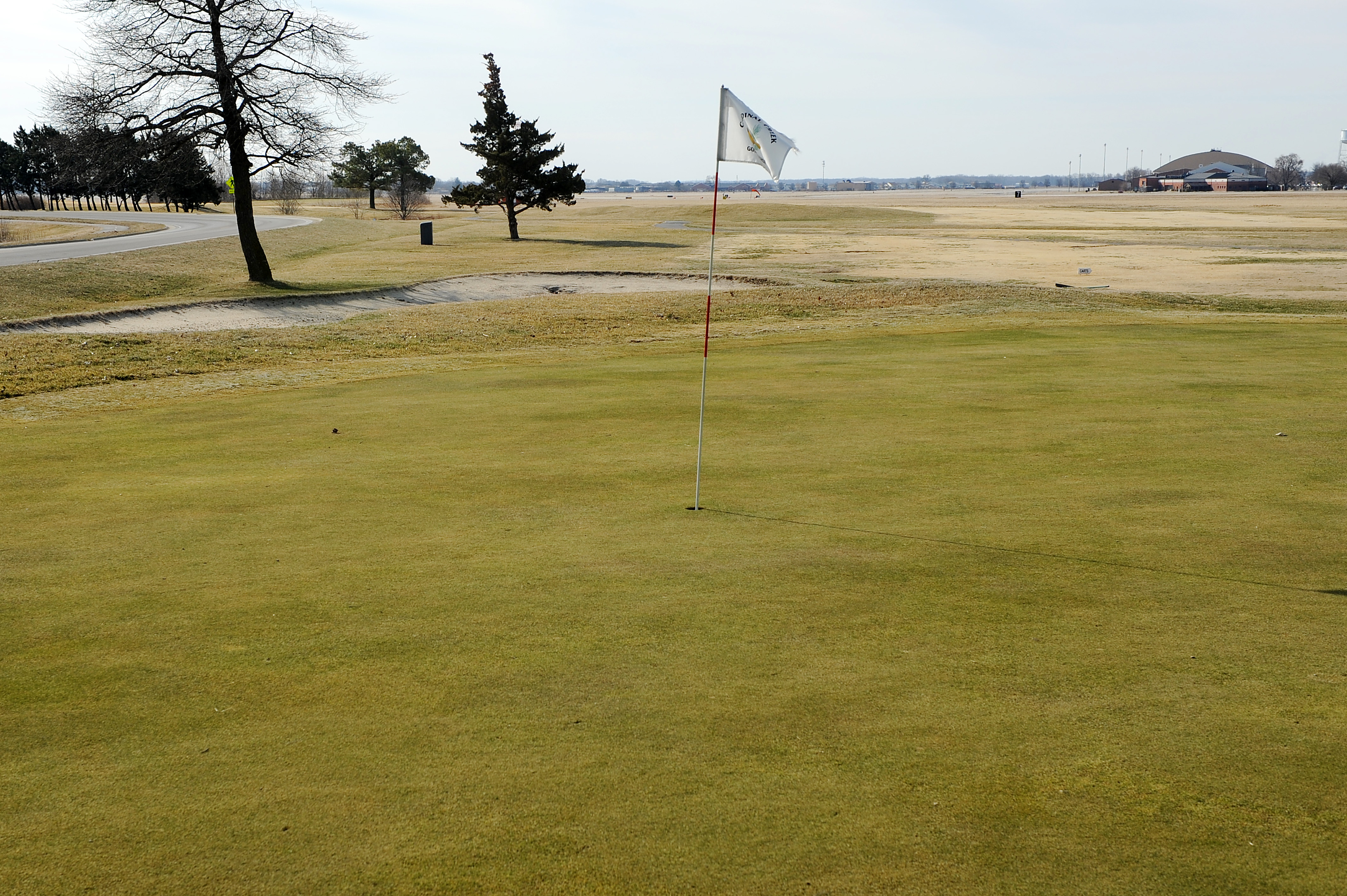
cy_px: 448
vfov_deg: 35.0
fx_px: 1421
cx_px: 674
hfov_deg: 50.7
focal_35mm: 38
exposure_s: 1/640
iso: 200
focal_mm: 38
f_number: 8
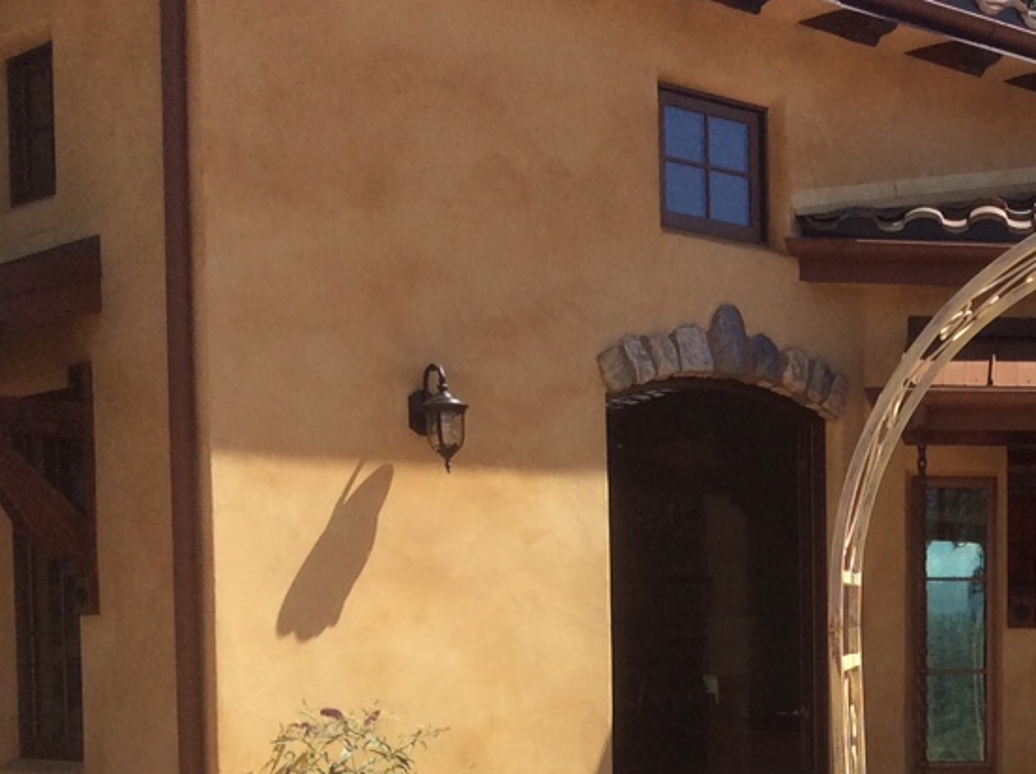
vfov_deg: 19.0
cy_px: 806
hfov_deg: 24.2
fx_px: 2241
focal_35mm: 75
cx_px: 1163
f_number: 2.4
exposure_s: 1/1330
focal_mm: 3.3
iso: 32
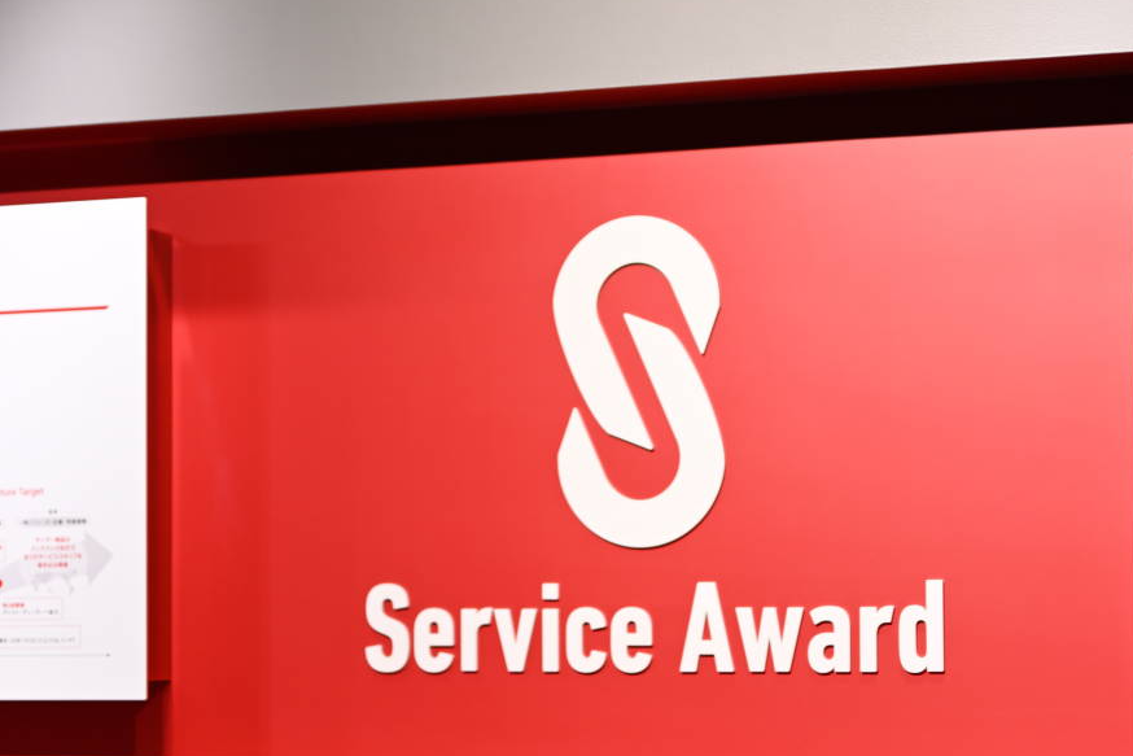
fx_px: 3242
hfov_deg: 19.8
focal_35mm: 103
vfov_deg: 13.3
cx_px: 605
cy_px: 543
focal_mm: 50
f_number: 1.2
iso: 400
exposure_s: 1/2000
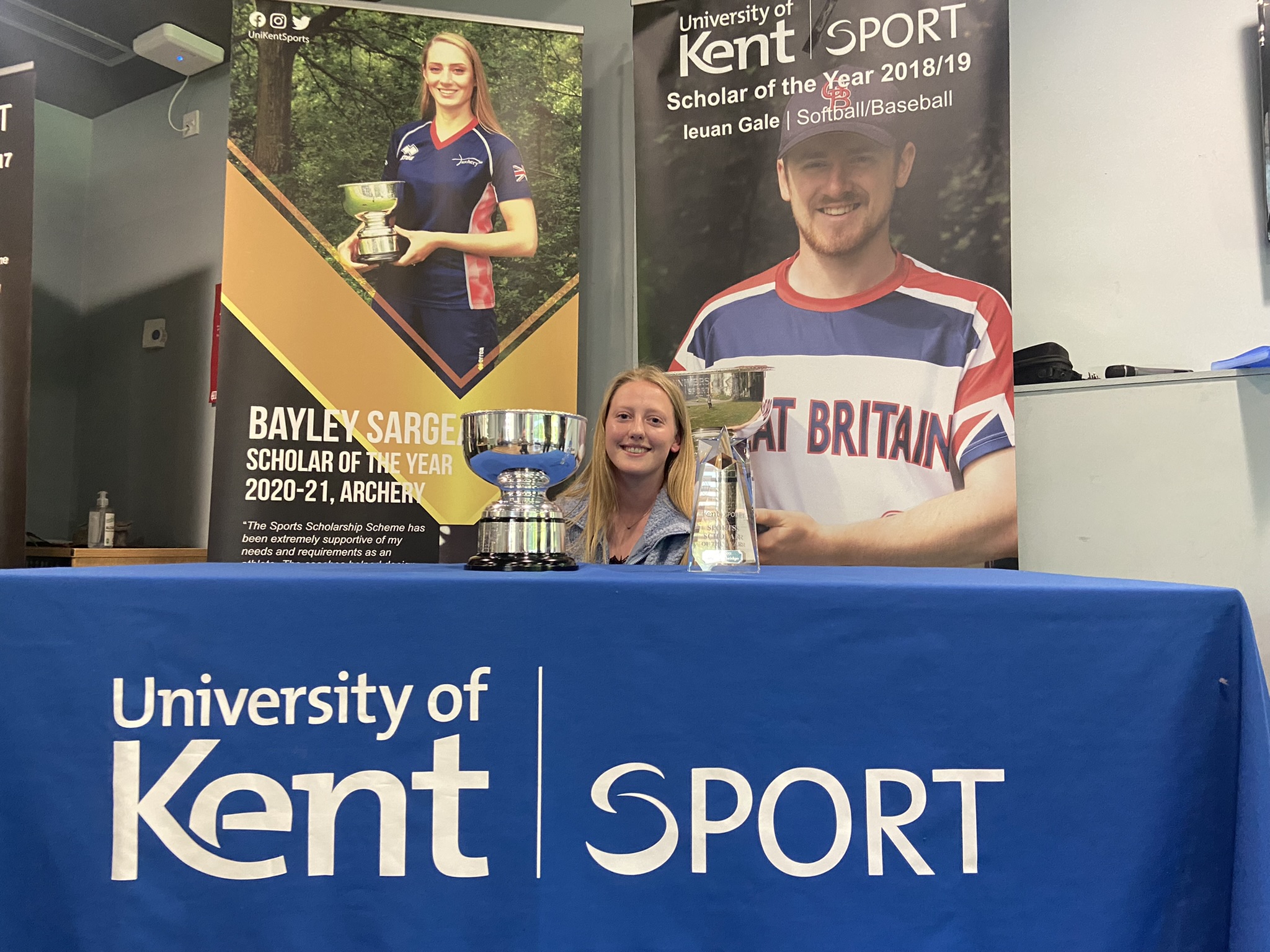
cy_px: 476
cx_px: 635
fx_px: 954
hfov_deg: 67.3
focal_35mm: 26
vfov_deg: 53.1
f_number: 1.8
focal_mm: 4.25
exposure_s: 1/50
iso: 320
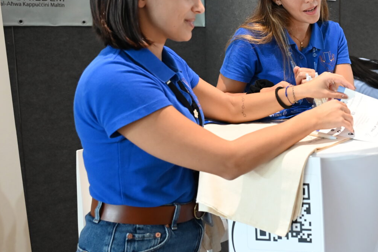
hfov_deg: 37.5
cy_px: 92
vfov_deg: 27.4
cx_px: 346
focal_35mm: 49
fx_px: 514
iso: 2200
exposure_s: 1/125
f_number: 4
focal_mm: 24
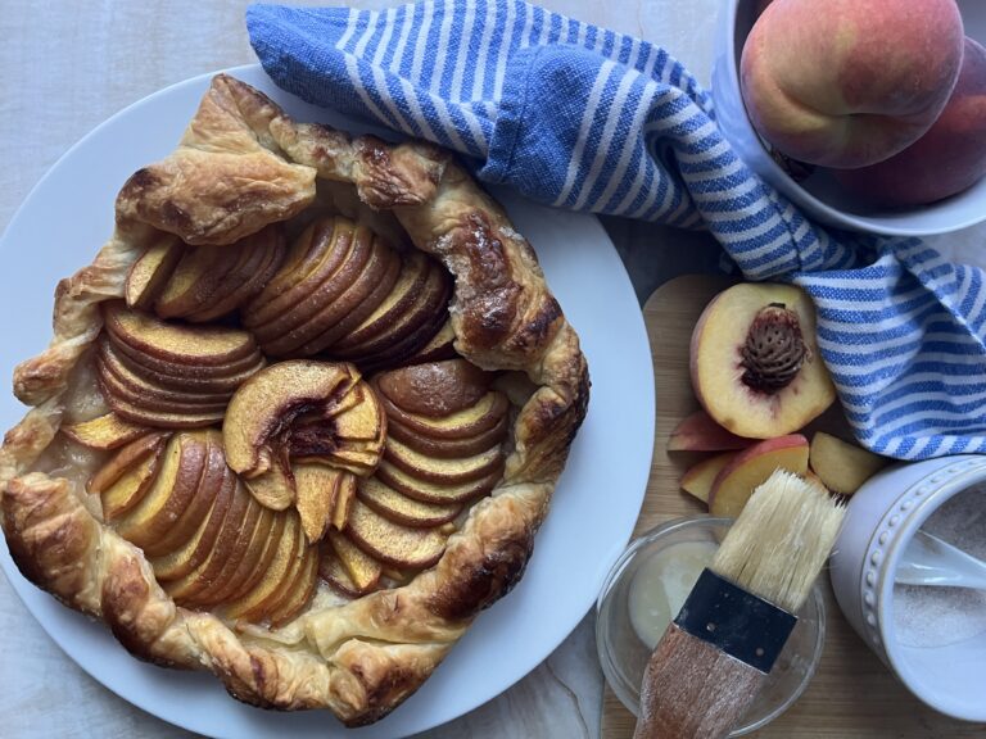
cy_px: 370
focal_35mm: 26
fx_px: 741
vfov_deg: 53.1
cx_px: 493
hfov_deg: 67.3
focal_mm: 5.1
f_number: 1.6
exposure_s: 1/43
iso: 500
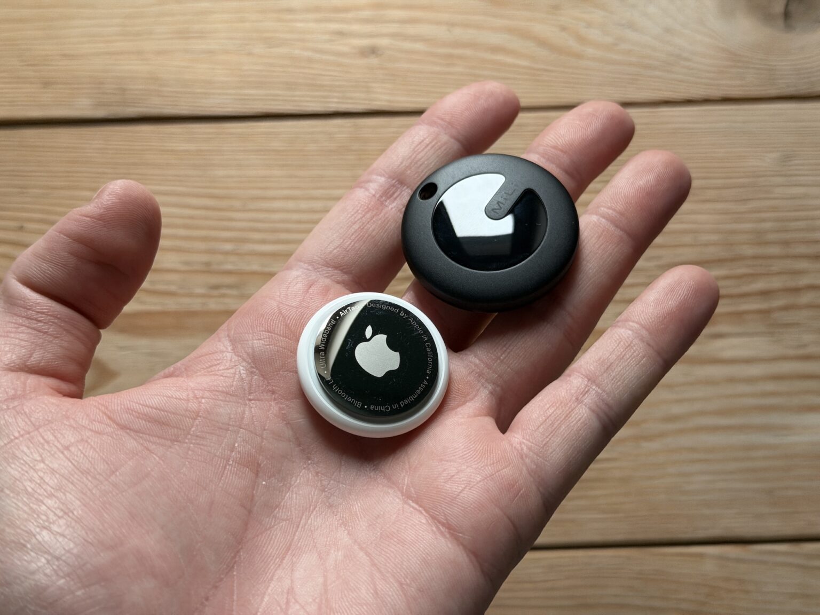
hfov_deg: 39.7
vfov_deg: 30.3
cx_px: 410
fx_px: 1137
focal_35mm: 48
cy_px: 308
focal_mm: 6.76
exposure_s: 1/40
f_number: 1.78
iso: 320
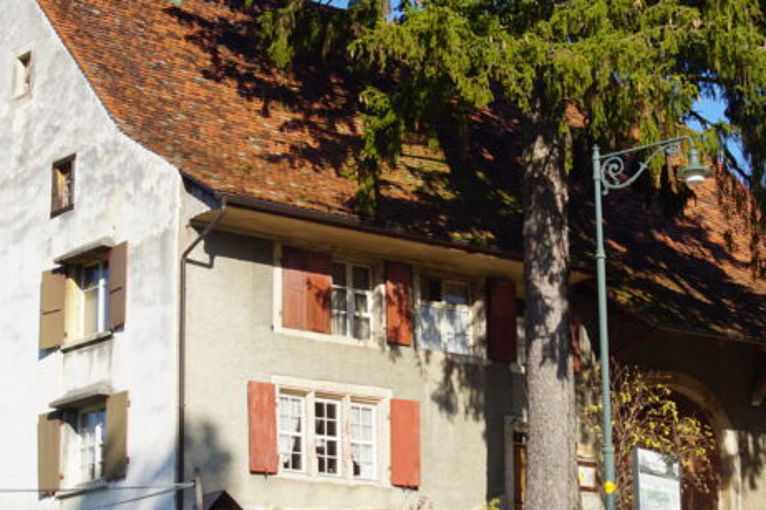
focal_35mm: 99
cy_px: 242
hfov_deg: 20.6
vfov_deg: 13.8
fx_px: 2105
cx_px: 388
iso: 100
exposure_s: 1/160
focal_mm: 35
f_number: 10
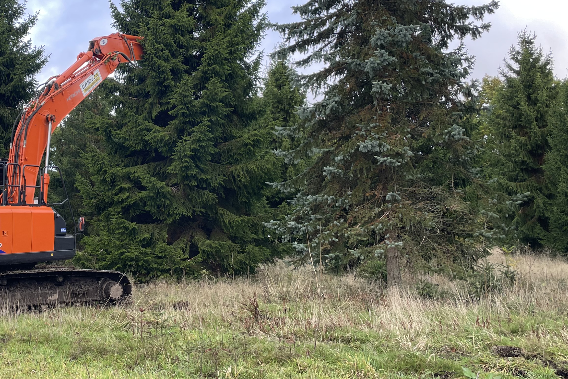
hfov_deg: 40.5
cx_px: 130
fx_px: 742
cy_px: 91
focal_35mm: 47
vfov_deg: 28.2
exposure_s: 1/123
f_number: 1.6
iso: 32
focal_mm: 4.2
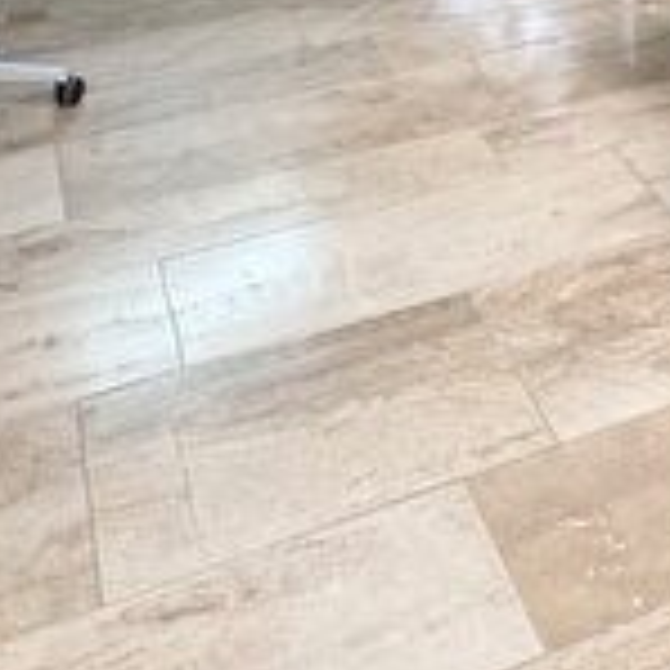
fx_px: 1270
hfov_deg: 29.0
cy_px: -474
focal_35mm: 58
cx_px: 513
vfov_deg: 21.5
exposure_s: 1/99
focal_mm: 2.22
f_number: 2.2
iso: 200
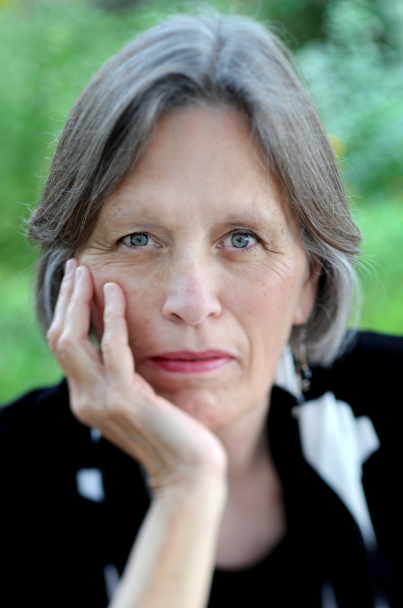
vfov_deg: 16.1
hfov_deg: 10.7
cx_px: 202
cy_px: 304
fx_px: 2147
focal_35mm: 128
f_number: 3.2
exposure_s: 1/1000
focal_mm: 85
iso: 400
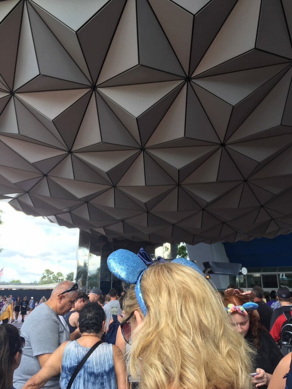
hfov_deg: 48.2
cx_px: 146
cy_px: 194
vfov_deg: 61.7
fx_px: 326
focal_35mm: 29
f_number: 2.2
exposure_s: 1/163
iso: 25
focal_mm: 4.15
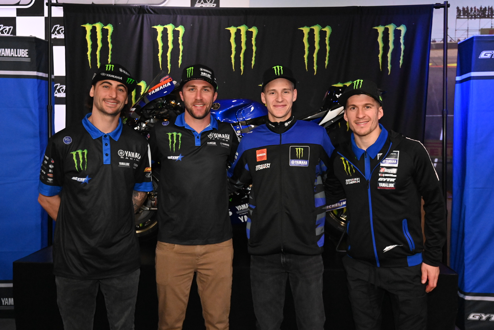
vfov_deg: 37.9
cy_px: 165
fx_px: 480
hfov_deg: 54.4
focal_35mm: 35
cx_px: 247
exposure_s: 1/250
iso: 16000
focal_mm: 35
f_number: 4
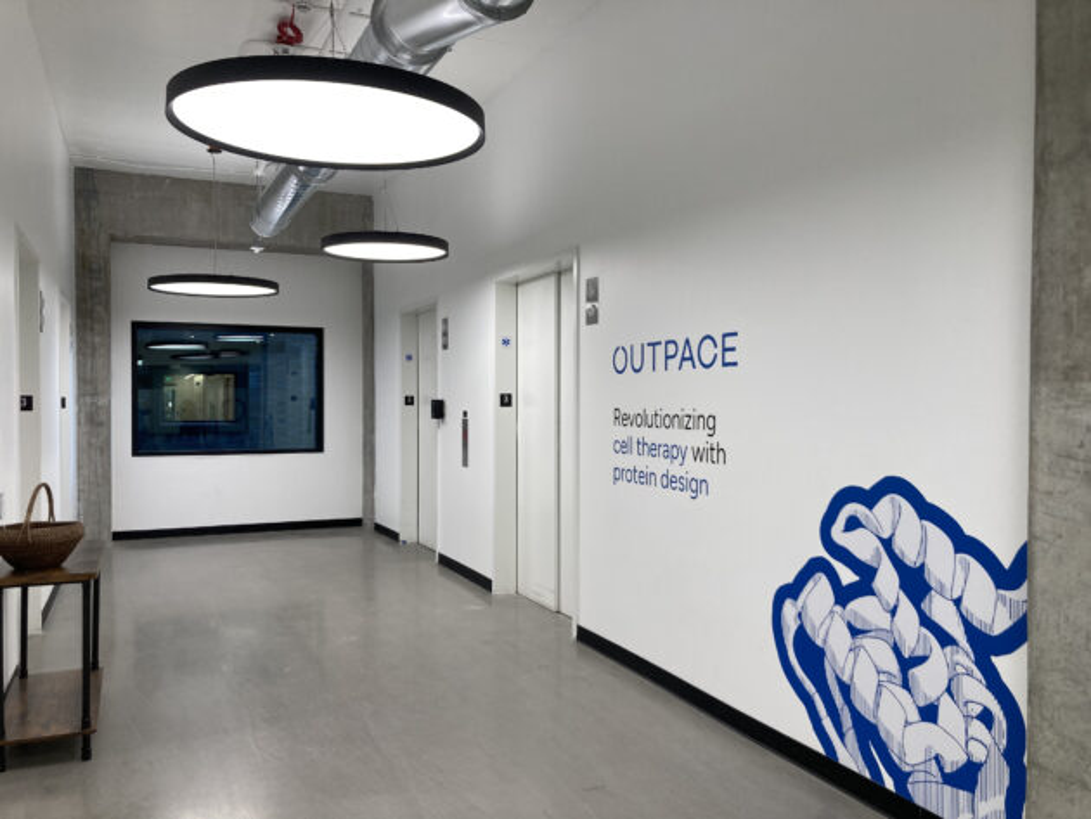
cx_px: 546
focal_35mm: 28
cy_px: 410
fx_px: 883
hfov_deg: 63.4
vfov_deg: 49.8
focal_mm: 3.99
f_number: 1.8
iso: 40
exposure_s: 1/120
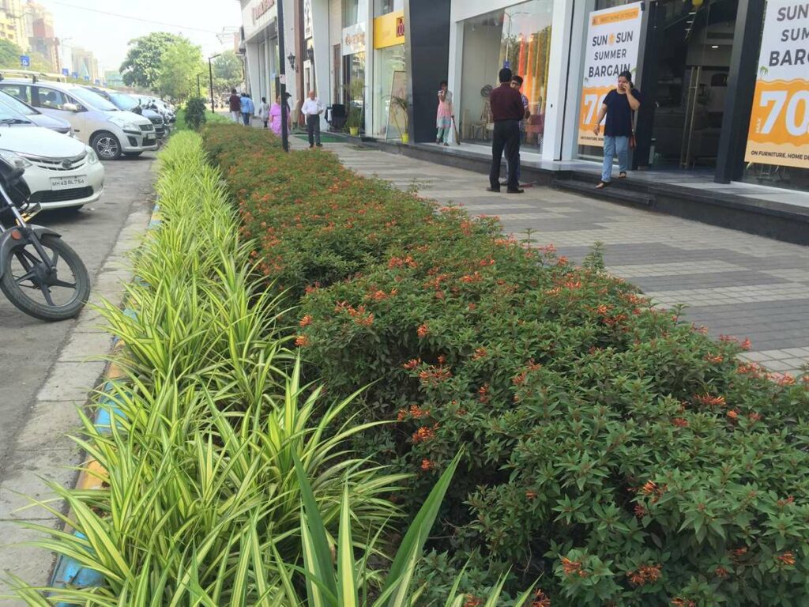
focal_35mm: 29
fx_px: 678
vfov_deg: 48.2
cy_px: 304
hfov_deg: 61.7
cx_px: 404
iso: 32
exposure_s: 1/304
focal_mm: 4.15
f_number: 2.2
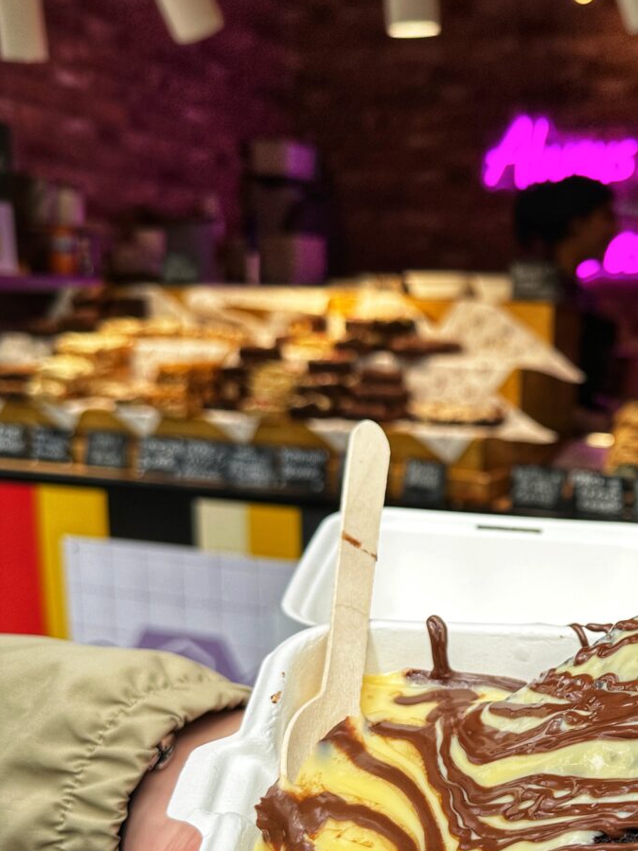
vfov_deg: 45.2
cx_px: 542
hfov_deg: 33.7
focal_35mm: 41
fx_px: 1008
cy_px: 555
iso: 80
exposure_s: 1/1119
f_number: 1.78
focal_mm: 6.86
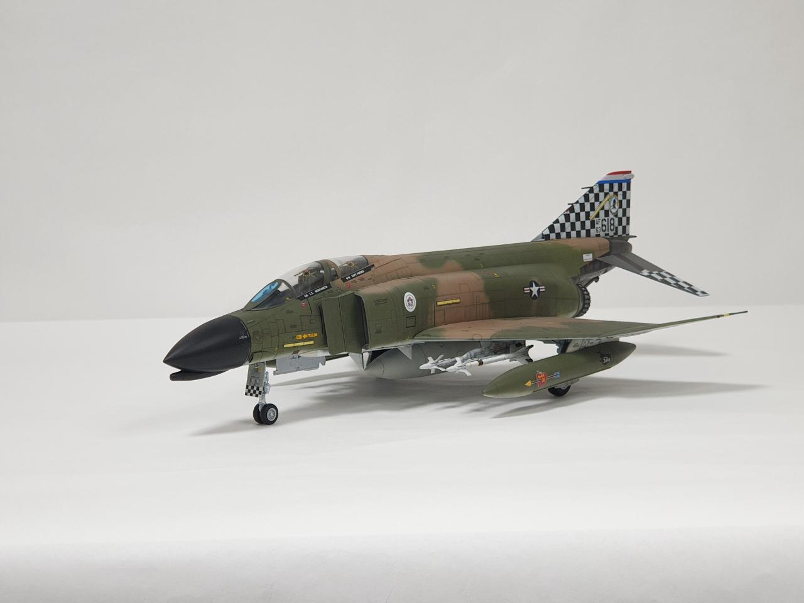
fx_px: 1208
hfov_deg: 36.8
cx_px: 402
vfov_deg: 28.0
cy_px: 302
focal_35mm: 52
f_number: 2.4
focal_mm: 6
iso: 100
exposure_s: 1/30
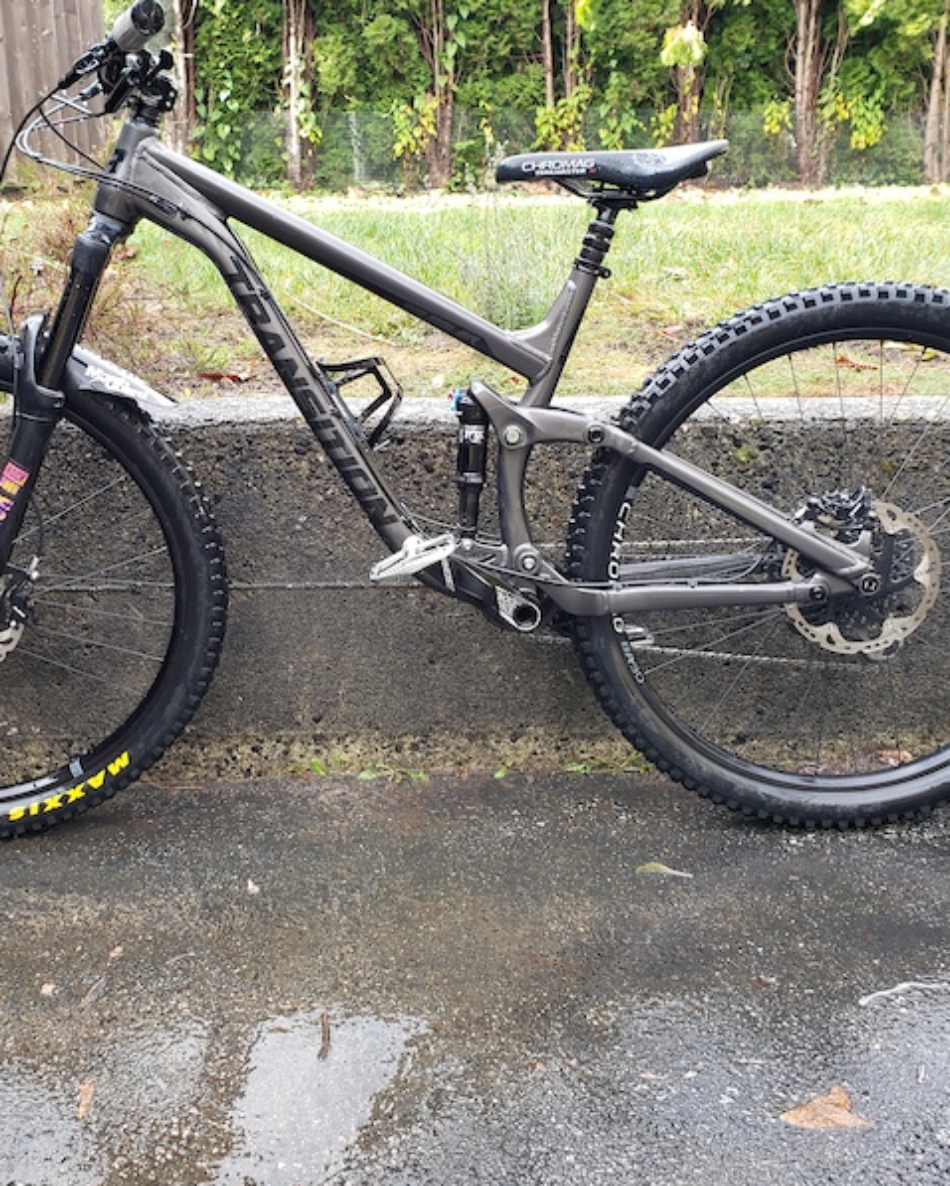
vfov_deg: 52.8
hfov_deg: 43.2
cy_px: 594
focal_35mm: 34
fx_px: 1194
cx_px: 386
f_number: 2.4
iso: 80
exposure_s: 1/100
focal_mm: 4.3
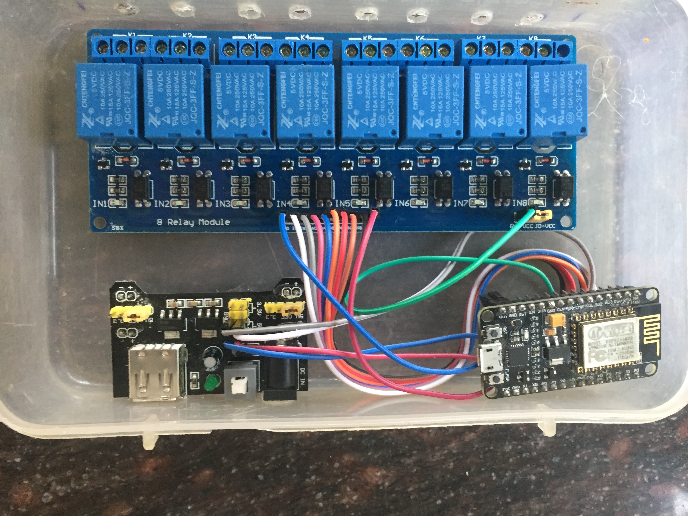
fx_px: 576
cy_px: 258
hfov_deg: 61.7
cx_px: 344
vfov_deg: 48.2
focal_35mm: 29
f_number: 2.2
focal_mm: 4.15
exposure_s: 1/33
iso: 250
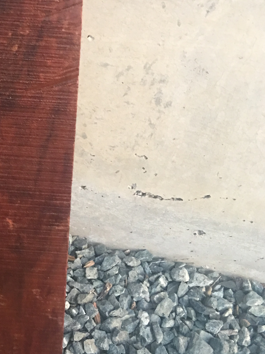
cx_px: -8
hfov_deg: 21.7
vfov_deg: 29.8
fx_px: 664
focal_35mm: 65
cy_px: 166
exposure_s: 1/15
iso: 64
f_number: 2.2
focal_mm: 4.15
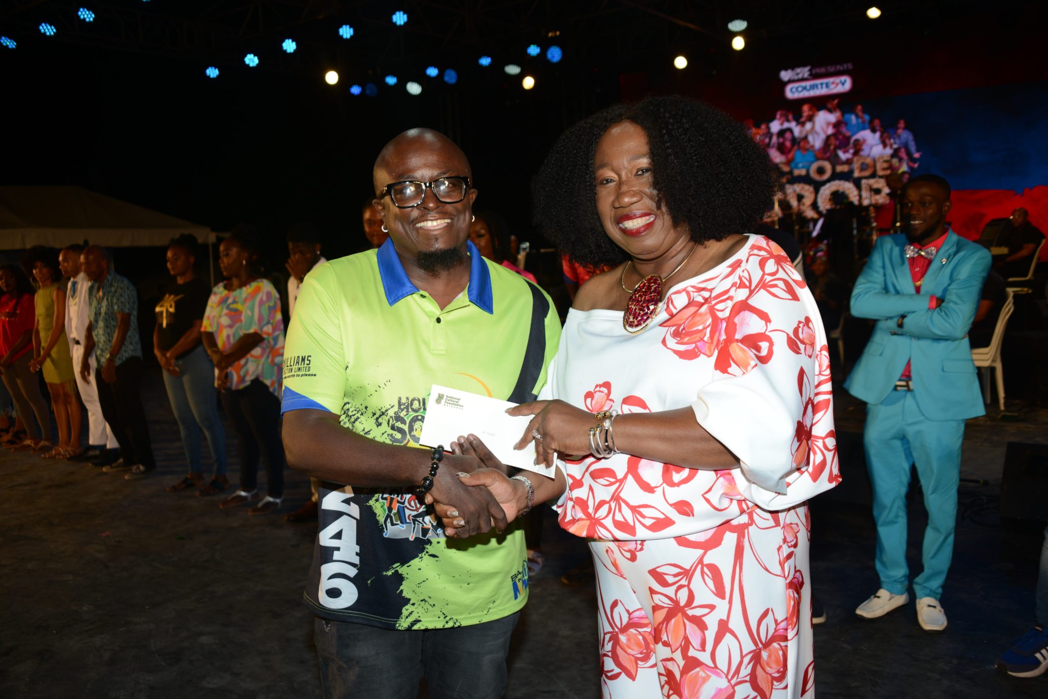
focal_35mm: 34
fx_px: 990
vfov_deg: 38.9
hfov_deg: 55.8
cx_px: 524
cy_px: 350
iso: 400
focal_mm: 34
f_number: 5
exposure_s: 1/250
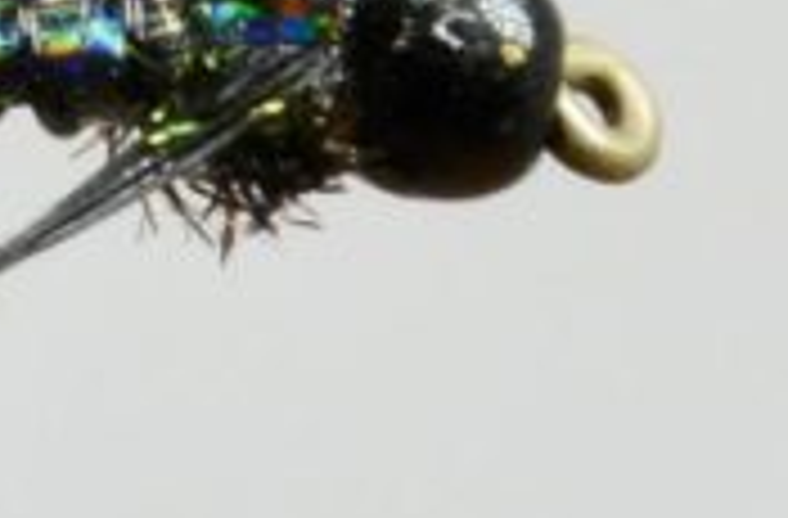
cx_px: -52
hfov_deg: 1.7
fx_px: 25932
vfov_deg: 1.1
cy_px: 77
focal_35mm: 1190
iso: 1400
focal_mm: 250
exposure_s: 1/30
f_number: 18
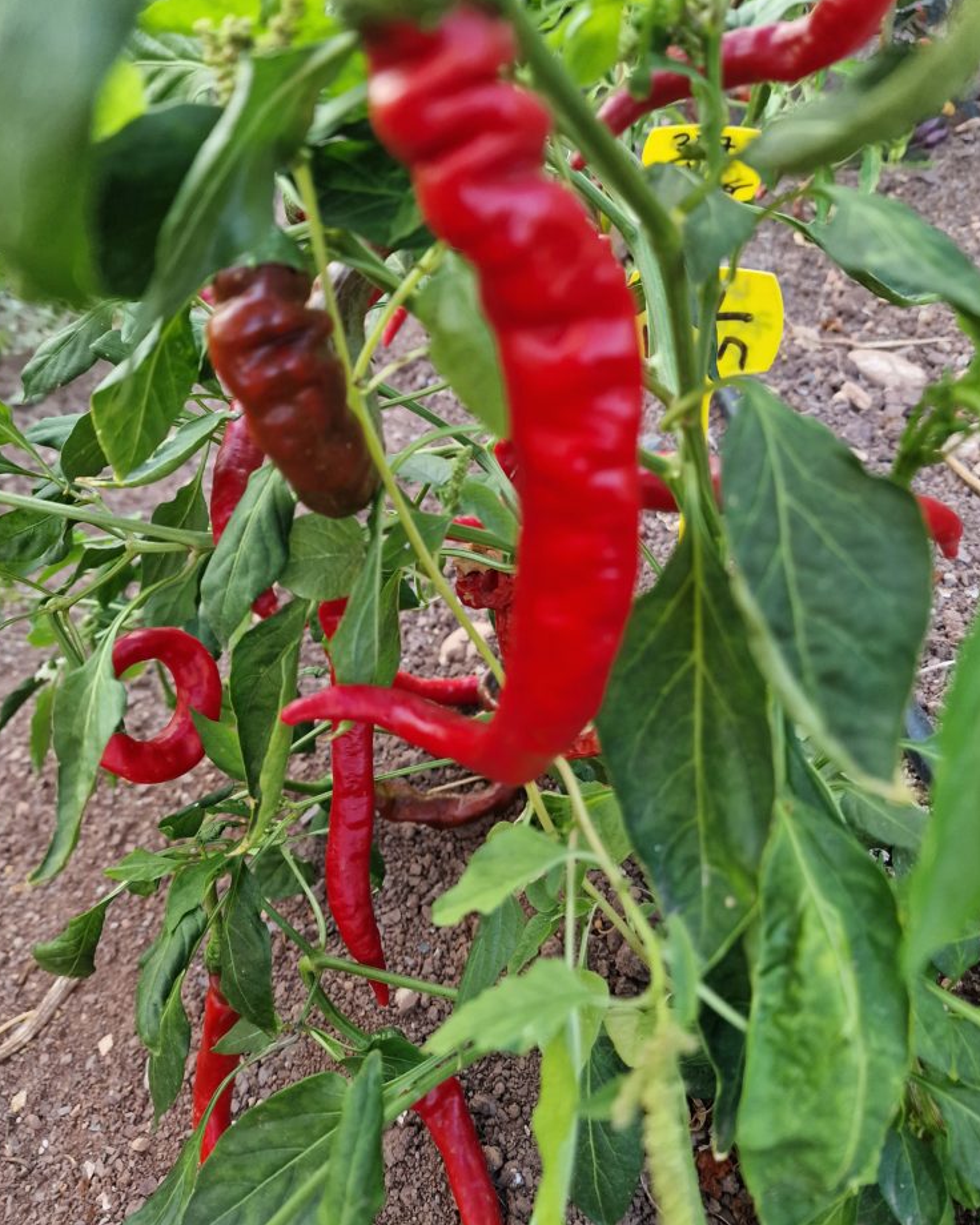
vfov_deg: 68.0
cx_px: 474
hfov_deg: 56.8
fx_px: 906
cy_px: 566
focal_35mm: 25
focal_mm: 6.4
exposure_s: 1/180
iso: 125
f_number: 1.8
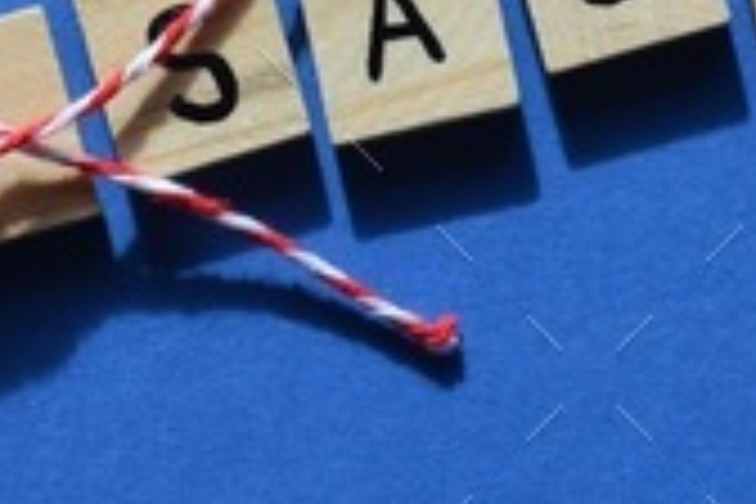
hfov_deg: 9.7
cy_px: -88
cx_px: 567
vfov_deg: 6.5
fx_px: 4431
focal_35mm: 211
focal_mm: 40
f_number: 6.3
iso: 200
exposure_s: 1/160
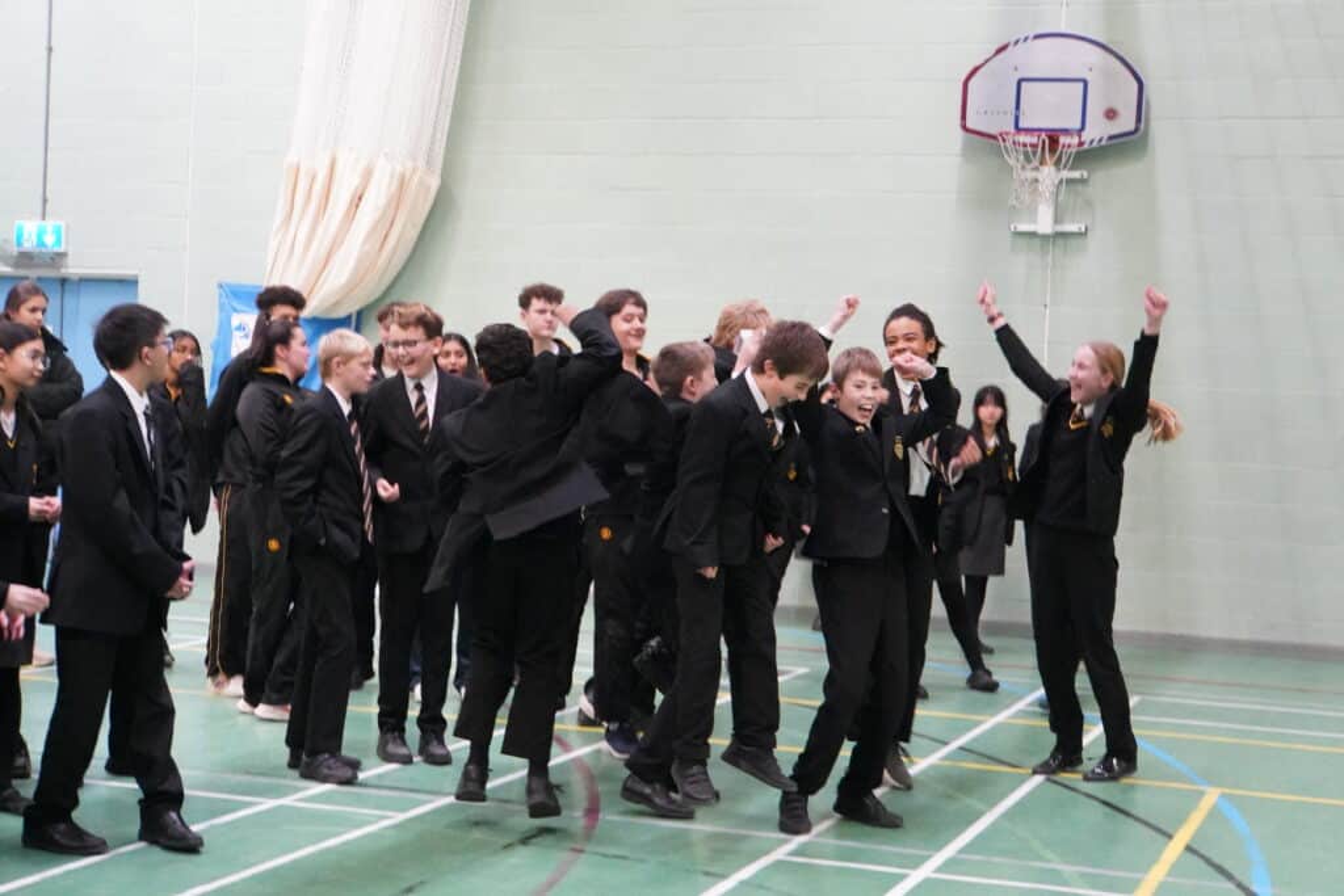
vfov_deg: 22.6
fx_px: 2240
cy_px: 448
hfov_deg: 33.4
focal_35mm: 60
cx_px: 672
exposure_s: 1/160
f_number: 5
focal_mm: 40
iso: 12800
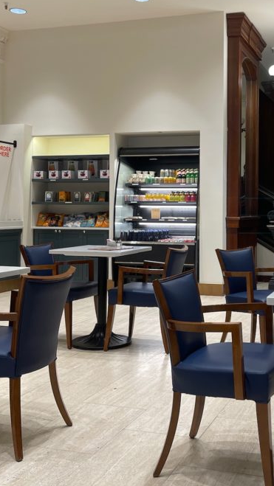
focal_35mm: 44
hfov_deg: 26.7
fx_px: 568
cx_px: 208
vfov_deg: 46.3
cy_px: 215
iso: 80
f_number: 1.6
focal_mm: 5.1
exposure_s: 1/60
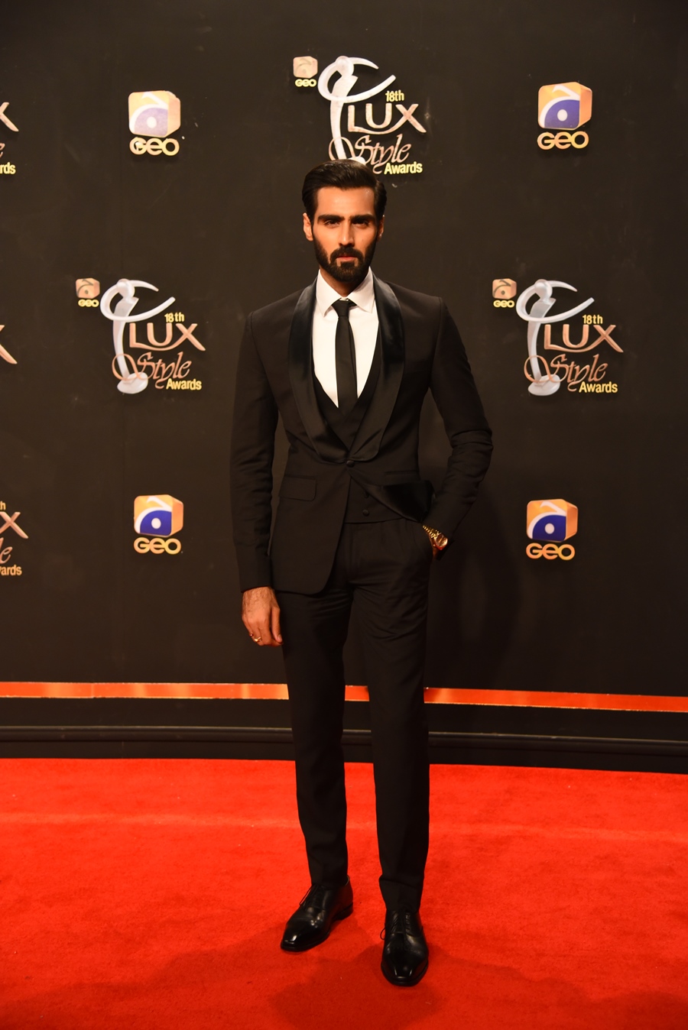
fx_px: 1317
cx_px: 344
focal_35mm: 46
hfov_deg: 29.3
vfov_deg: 42.7
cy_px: 515
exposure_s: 1/100
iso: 2000
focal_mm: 46
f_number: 4
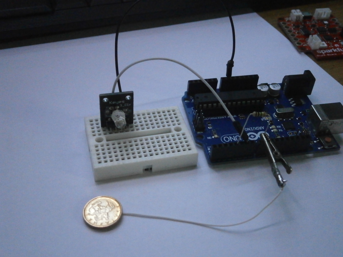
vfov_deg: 30.9
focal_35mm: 47
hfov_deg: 40.4
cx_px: 172
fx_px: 466
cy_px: 128
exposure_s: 1/200
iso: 800
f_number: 3.4
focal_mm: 8.3
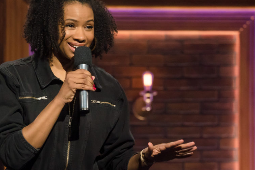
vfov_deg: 5.1
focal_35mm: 272
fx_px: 1927
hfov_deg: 7.6
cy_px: 86
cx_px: 96
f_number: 6.3
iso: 6400
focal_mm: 200
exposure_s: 1/160
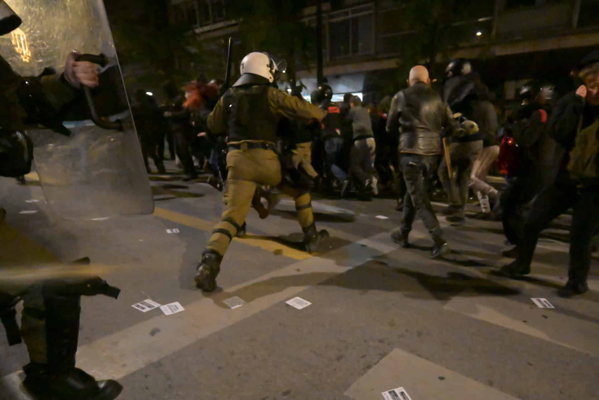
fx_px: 283
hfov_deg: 93.3
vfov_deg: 70.4
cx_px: 300
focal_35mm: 17
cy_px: 200
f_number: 2.8
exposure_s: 1/640
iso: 6400
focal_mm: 17
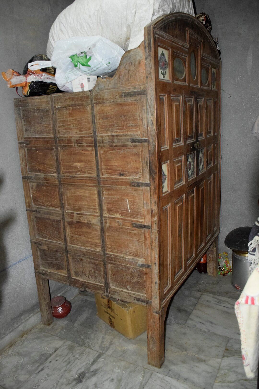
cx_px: 130
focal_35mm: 30
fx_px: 324
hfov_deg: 43.6
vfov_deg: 61.9
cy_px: 194
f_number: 3.5
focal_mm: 20
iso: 3200
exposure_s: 1/60
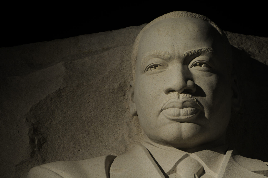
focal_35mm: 300
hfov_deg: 6.9
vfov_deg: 4.6
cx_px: 134
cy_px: 89
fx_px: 2230
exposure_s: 1/3
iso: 200
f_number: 5.6
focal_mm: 200
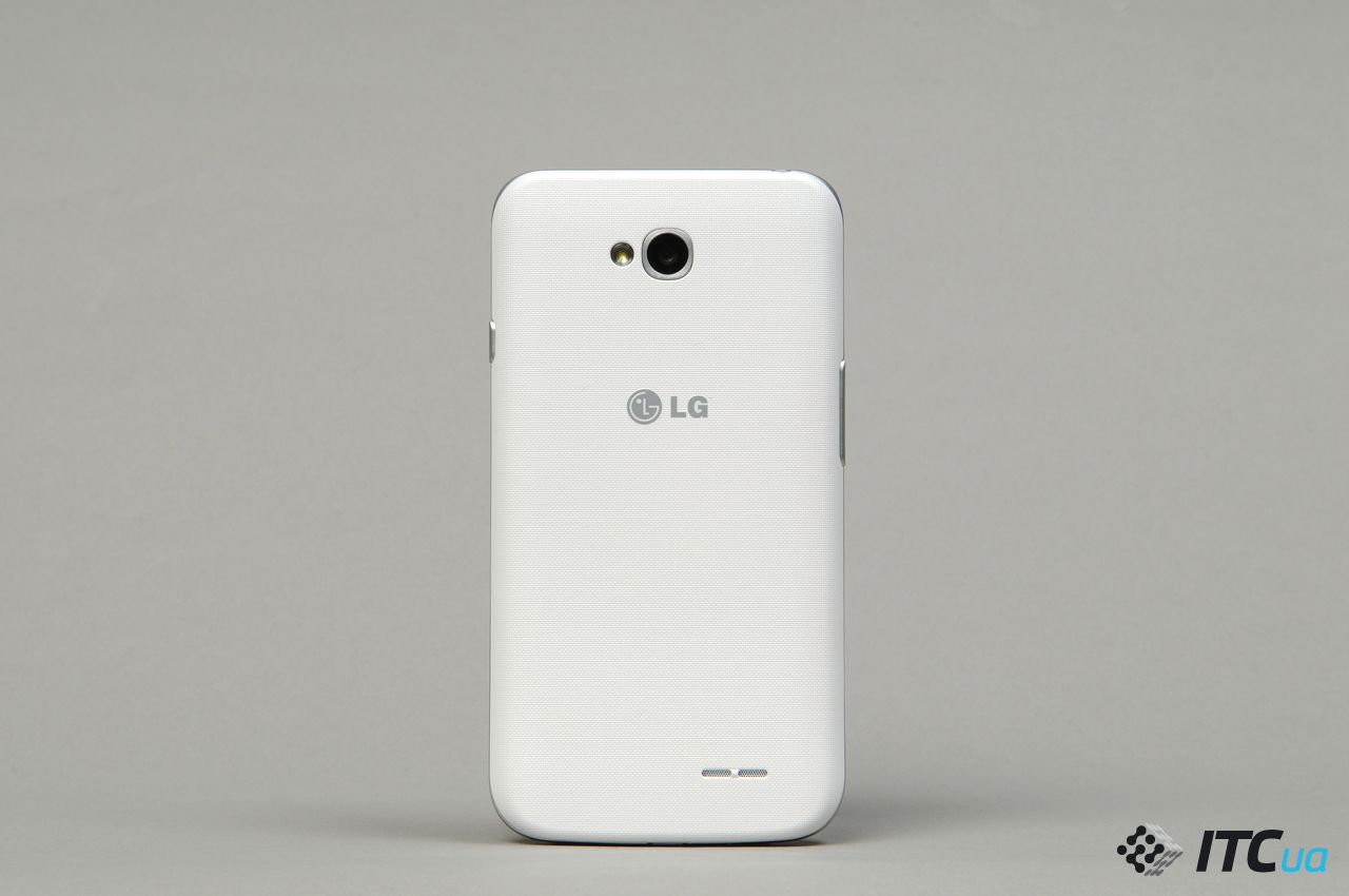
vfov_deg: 16.5
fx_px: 3088
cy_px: 448
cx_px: 674
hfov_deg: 24.6
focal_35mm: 82
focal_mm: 55
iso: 200
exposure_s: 1/80
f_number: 18
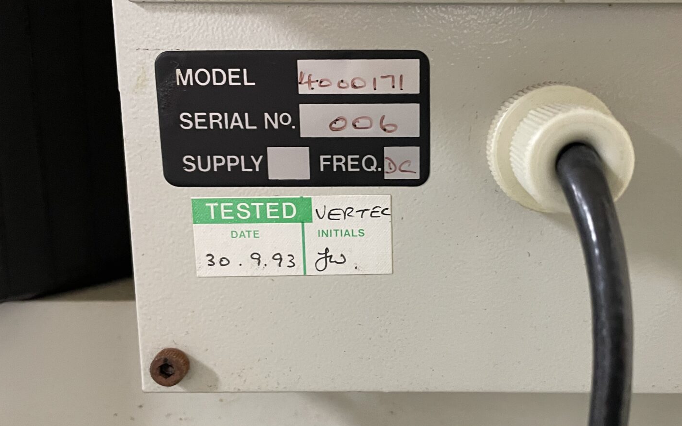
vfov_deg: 31.9
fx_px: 743
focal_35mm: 40
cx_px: 407
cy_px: 247
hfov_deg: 49.0
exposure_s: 1/50
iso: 320
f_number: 1.6
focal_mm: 4.2
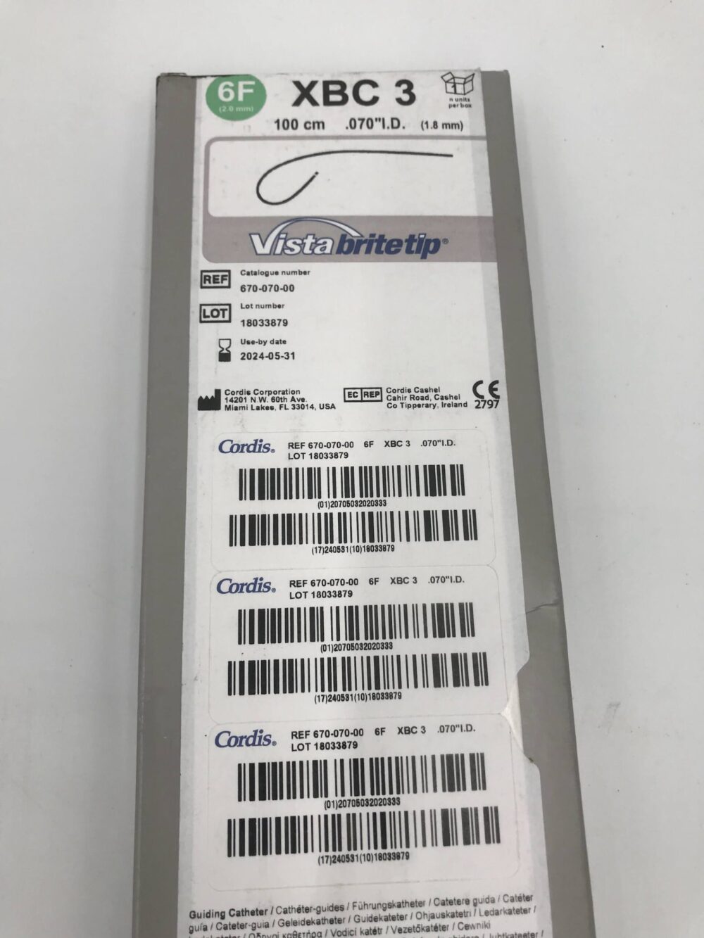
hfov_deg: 49.8
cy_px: 469
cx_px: 352
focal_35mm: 28
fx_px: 759
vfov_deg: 63.4
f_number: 1.8
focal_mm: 3.99
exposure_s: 1/218
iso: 20
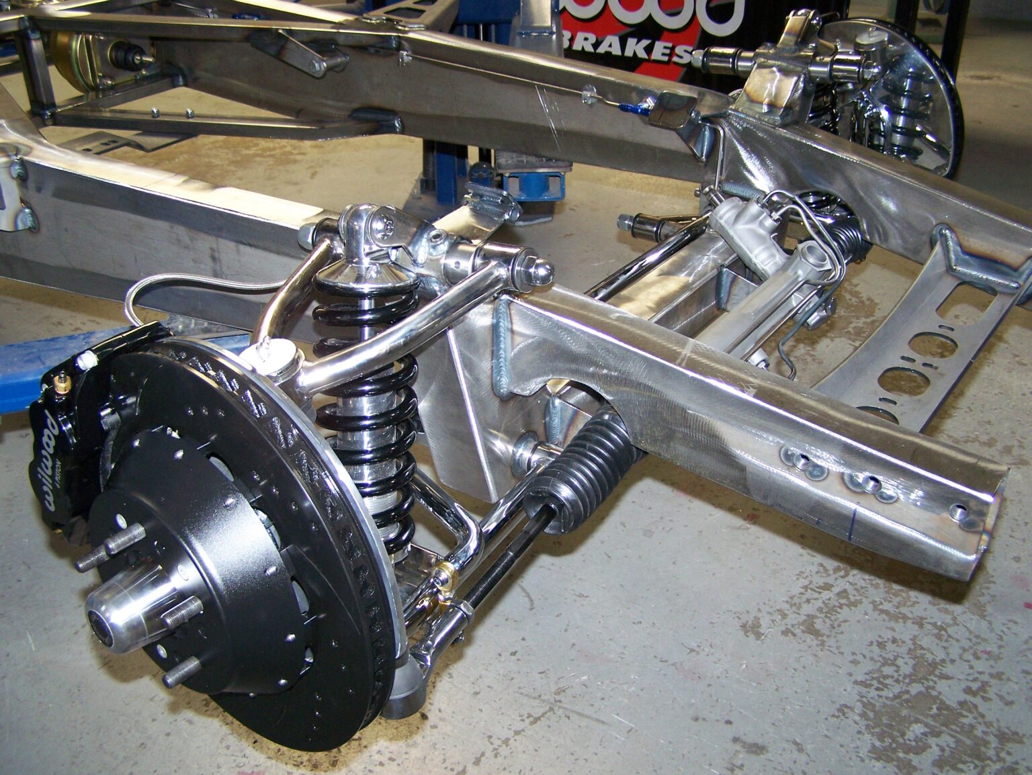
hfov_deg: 48.9
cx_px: 516
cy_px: 388
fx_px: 1134
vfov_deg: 37.8
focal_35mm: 38
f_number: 2.8
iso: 160
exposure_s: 1/60
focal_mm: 6.3
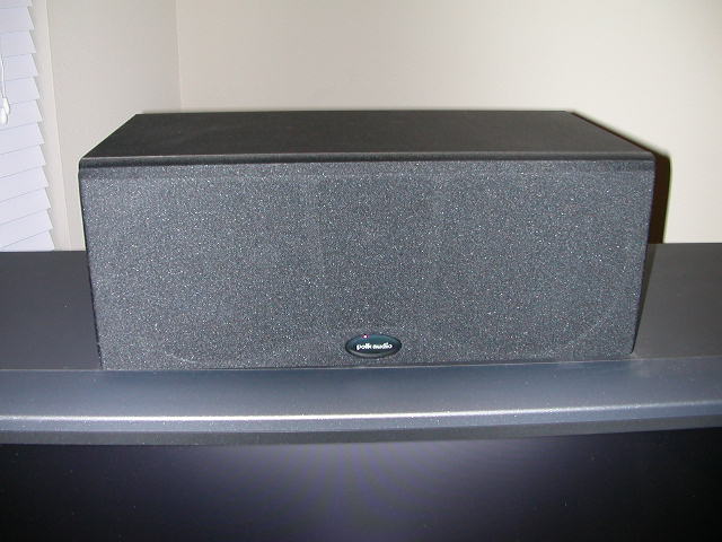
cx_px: 361
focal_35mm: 37
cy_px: 271
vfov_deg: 38.7
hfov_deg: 50.1
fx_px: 772
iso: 100
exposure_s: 1/59.9
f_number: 2.7
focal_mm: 5.6
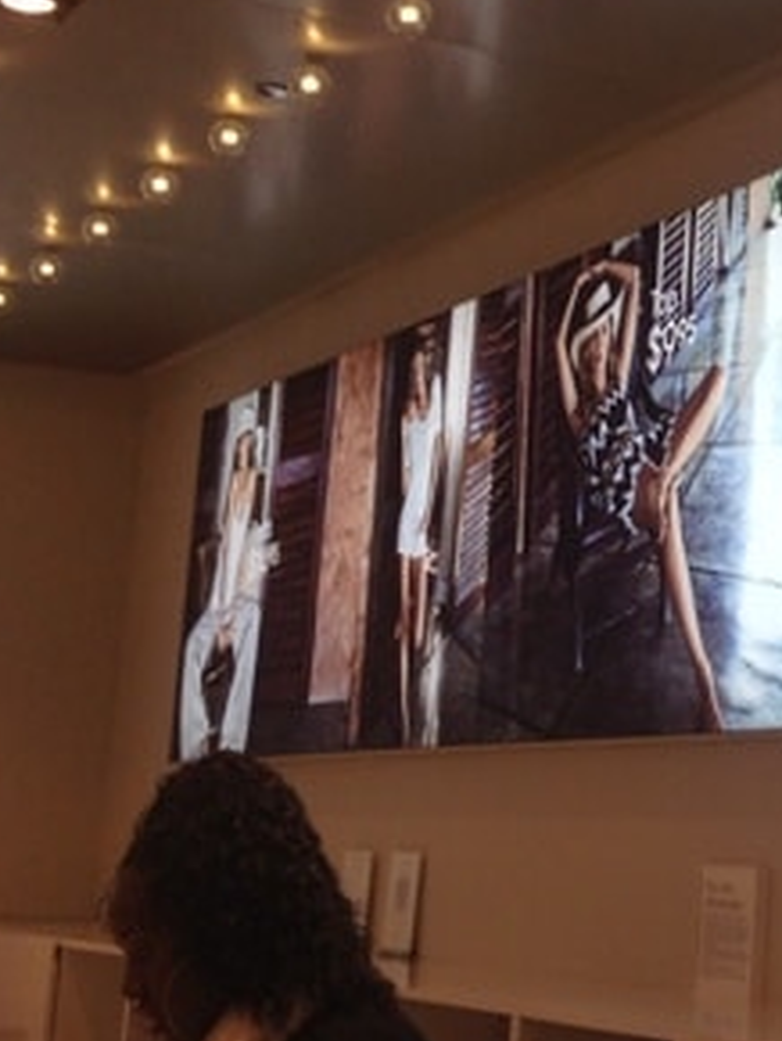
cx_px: 1033
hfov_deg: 15.4
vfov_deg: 21.5
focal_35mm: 91
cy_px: 395
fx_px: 2737
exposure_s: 1/160
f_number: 2.4
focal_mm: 4.12
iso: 50
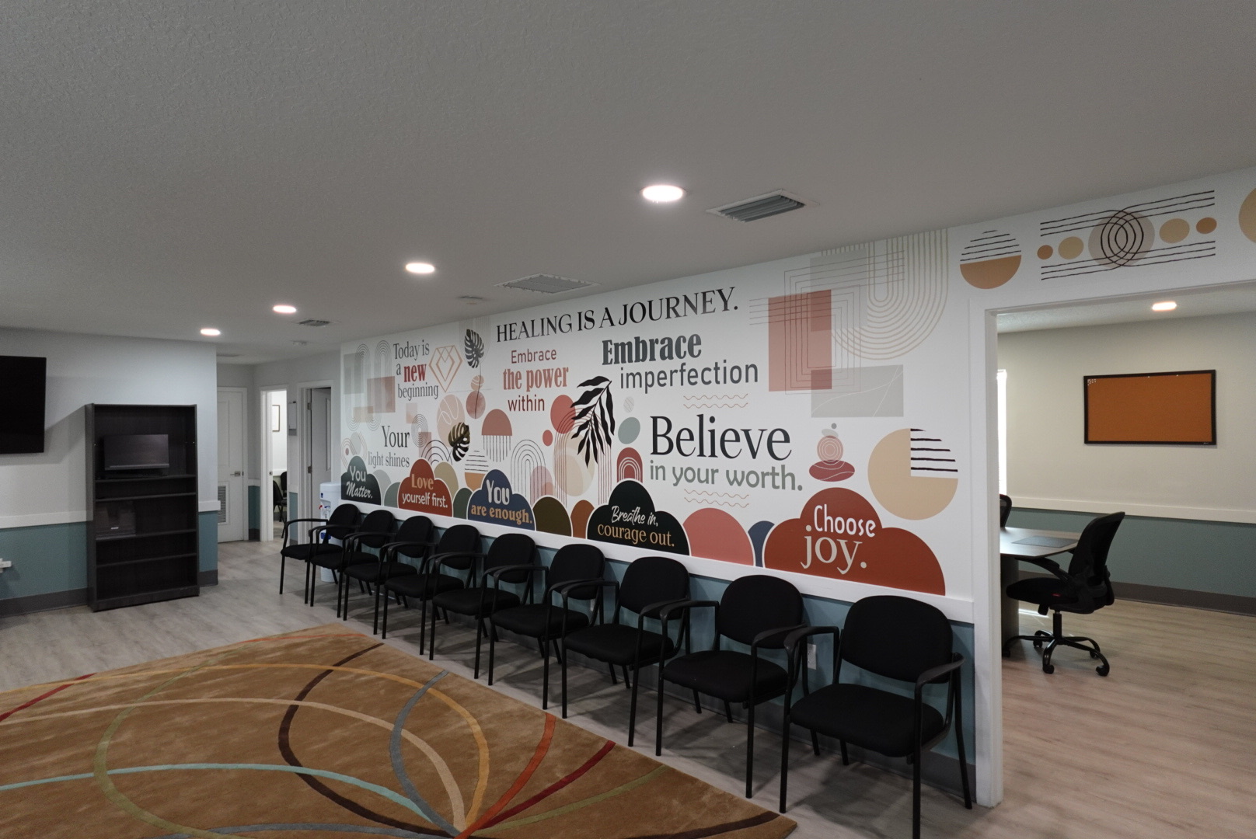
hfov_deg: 83.9
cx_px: 628
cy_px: 420
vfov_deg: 62.0
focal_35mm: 20
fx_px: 698
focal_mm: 7.6
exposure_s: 1/80
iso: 400
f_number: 2
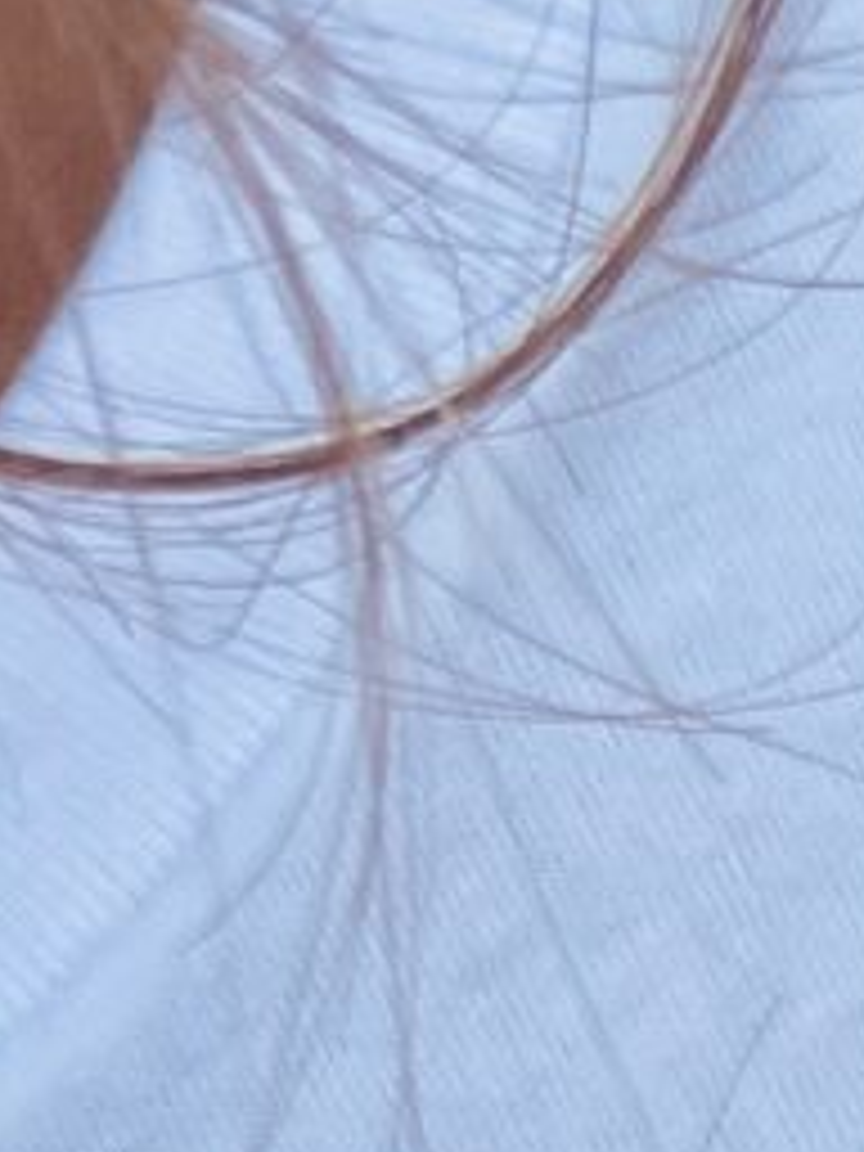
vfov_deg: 8.2
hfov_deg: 6.2
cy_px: 3375
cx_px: 3087
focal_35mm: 208
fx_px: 6922
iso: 50
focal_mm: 5.7
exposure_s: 1/2252
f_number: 1.5
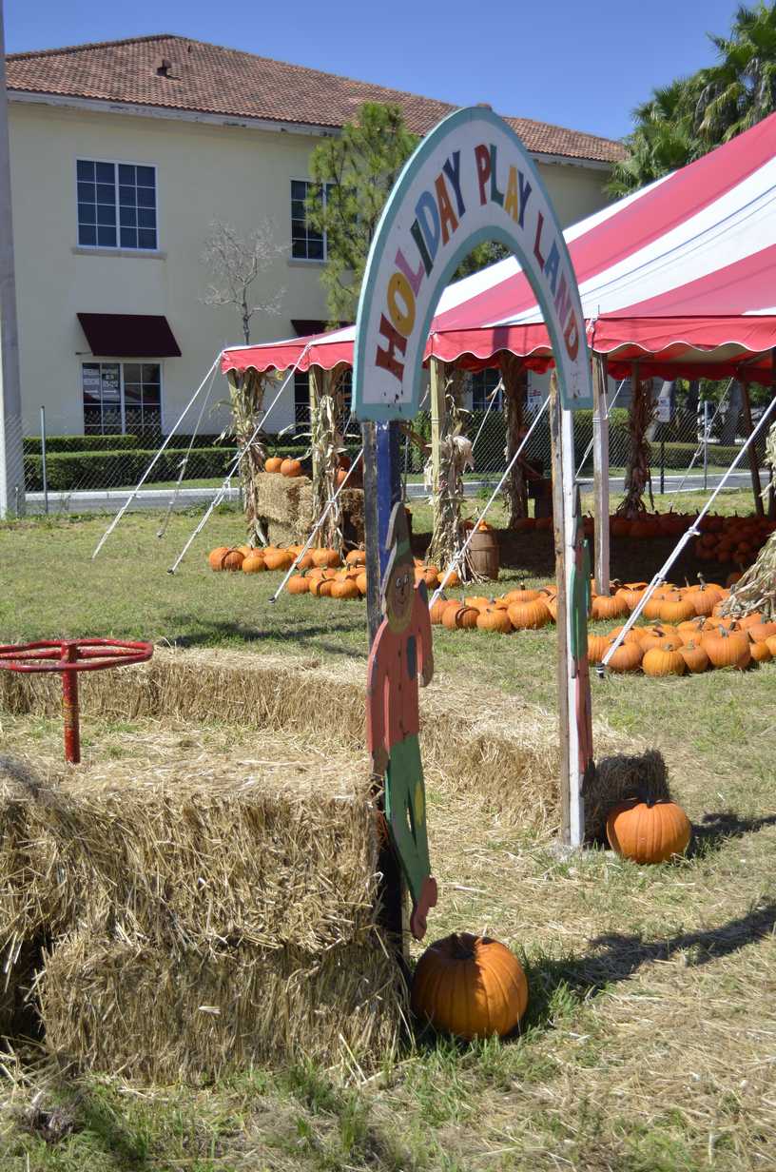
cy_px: 586
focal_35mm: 44
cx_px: 388
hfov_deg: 30.7
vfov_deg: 45.0
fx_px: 1413
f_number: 4.5
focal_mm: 29
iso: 160
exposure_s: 1/1250
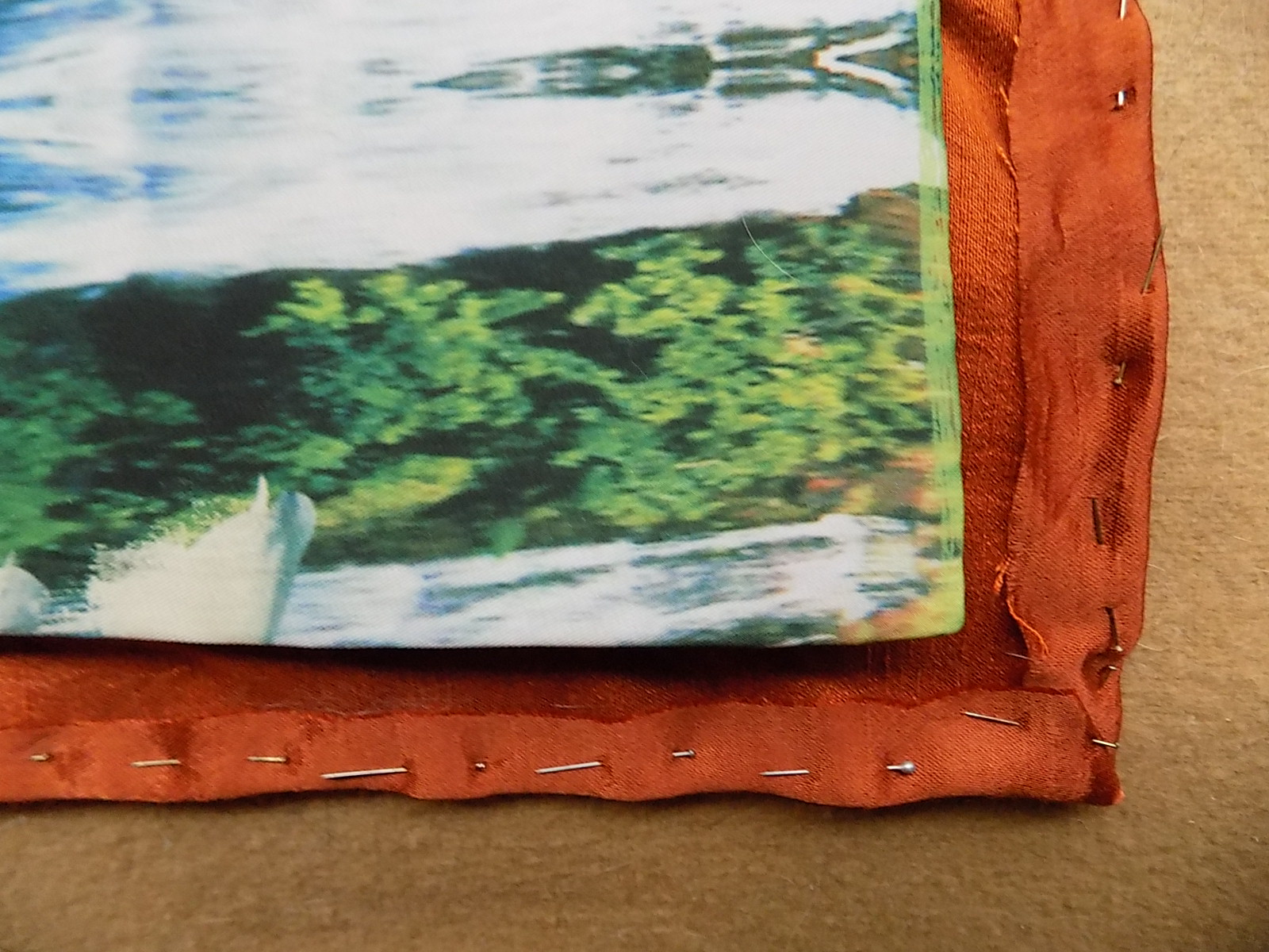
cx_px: 634
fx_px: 843
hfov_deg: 73.9
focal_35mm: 23
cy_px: 476
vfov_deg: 58.9
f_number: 3.1
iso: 400
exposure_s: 1/15
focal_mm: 4
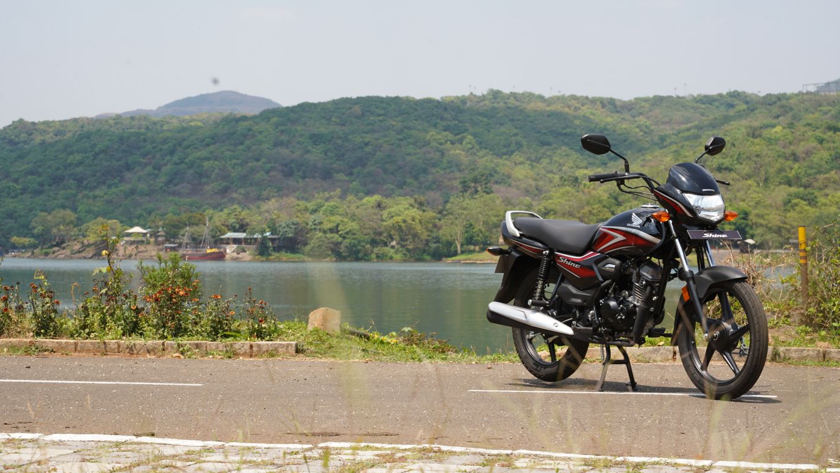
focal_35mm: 79
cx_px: 418
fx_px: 1760
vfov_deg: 15.3
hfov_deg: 26.8
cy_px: 255
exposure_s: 1/125
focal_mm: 75
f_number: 11
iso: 125
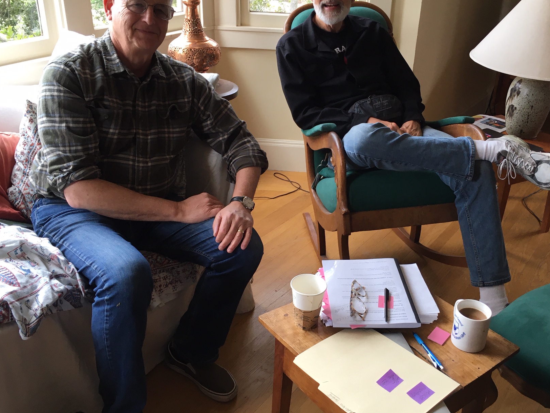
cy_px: 208
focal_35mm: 36
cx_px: 310
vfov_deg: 39.7
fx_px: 572
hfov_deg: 51.2
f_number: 2.2
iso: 25
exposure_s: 1/40
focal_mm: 4.15
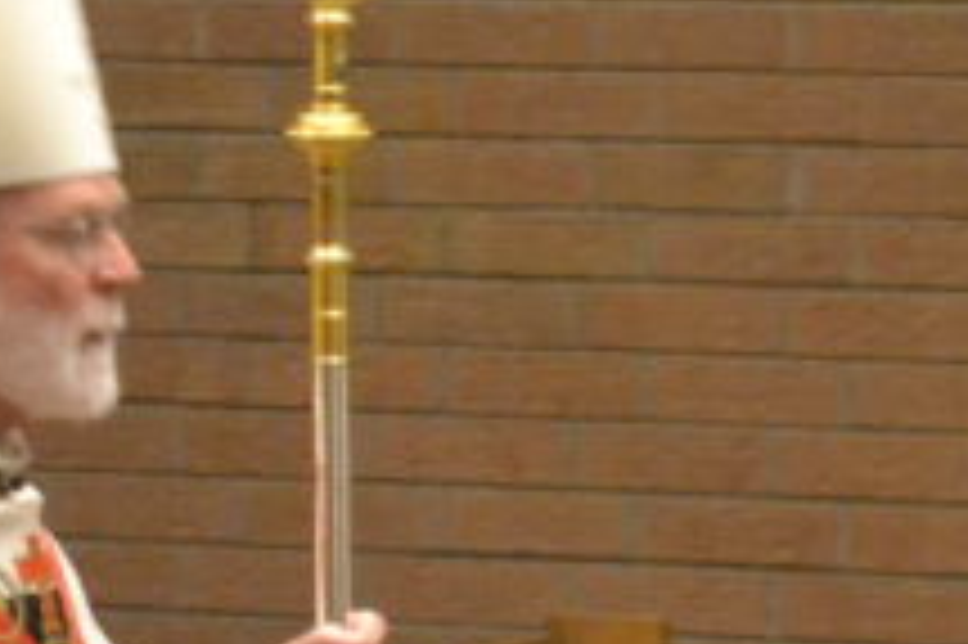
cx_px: -747
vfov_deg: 4.0
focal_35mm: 340
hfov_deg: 6.0
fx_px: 9135
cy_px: 394
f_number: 4.8
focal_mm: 38
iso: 2500
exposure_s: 1/30
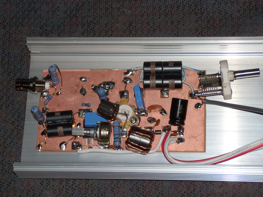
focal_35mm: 111
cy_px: 98
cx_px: 132
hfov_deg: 17.7
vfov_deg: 13.3
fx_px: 843
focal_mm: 19.7
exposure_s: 1/60
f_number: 4.2
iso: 80
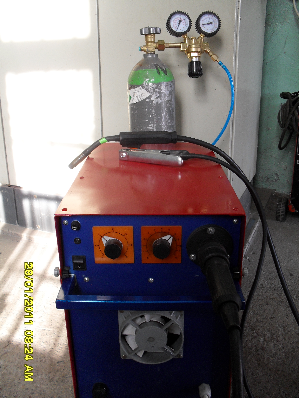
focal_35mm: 35
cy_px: 199
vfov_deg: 52.6
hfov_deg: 40.7
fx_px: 403
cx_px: 150
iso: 160
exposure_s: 1/45
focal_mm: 6.3
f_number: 3.2
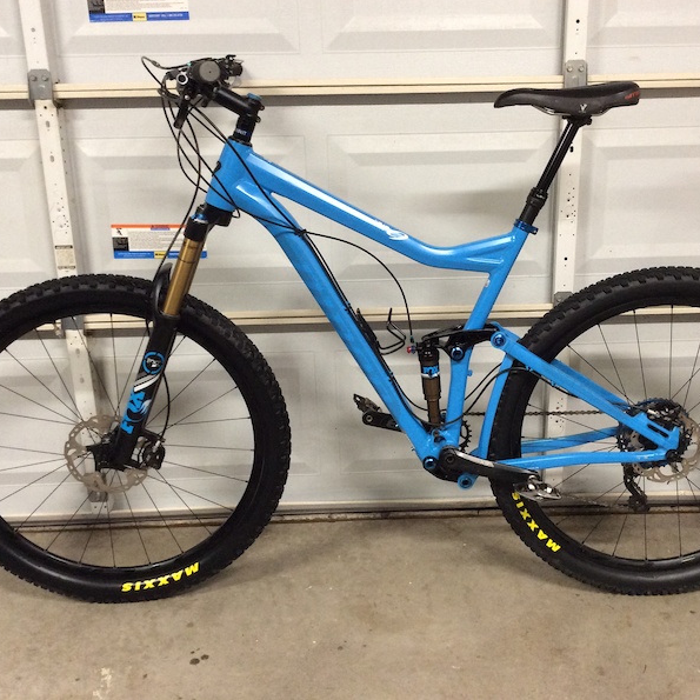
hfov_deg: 43.8
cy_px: 349
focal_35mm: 38
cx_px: 387
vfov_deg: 43.9
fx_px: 869
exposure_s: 1/24
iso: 160
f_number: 2.4
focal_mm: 3.3
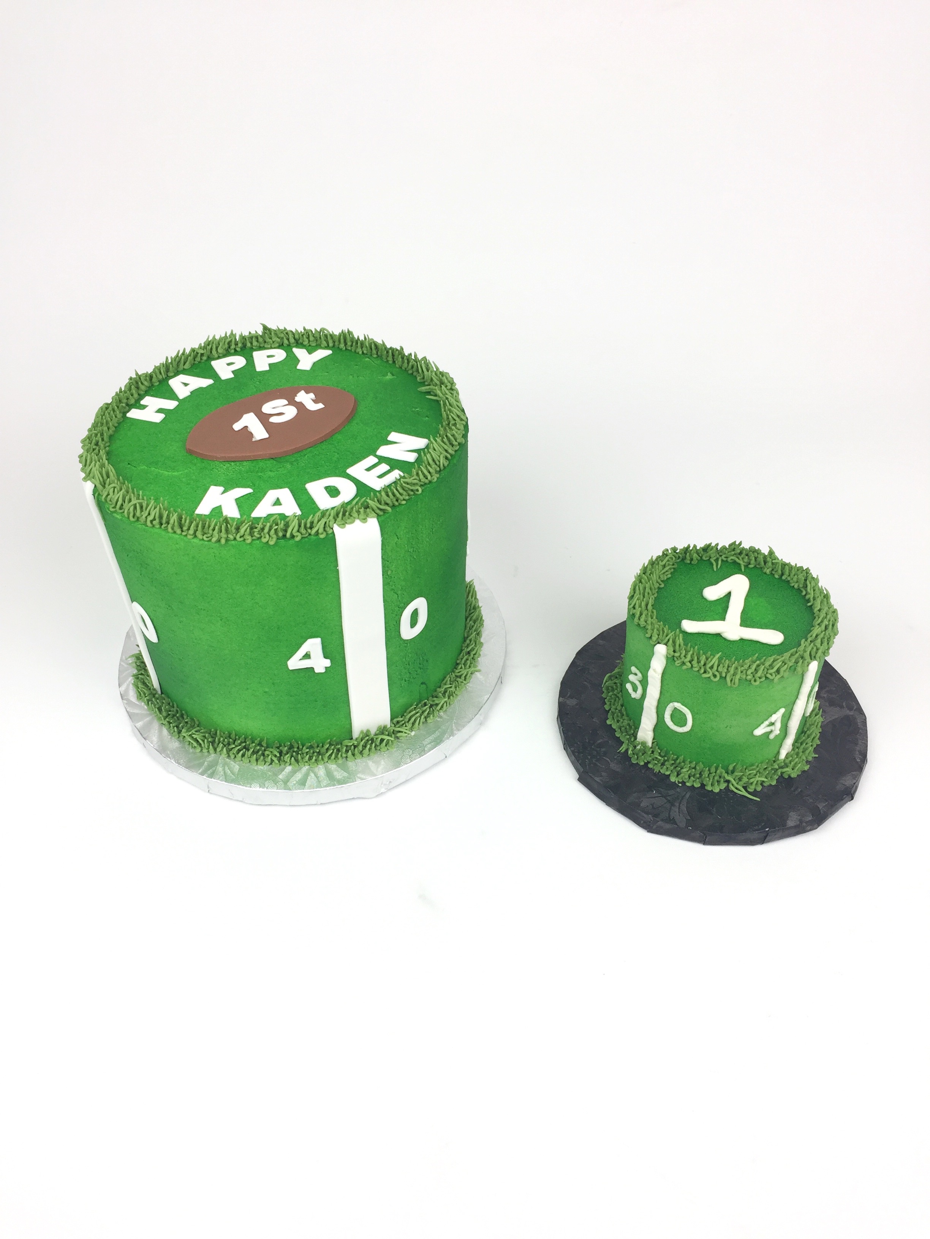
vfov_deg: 61.7
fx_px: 1039
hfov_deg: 48.2
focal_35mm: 29
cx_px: 465
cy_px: 620
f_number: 2.2
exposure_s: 1/120
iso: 50
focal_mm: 4.15
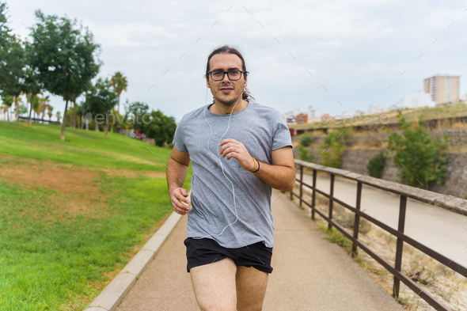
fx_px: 467
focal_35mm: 36
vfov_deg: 36.9
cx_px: 234
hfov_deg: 53.1
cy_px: 156
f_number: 2.8
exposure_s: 1/4000
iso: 640
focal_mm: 36
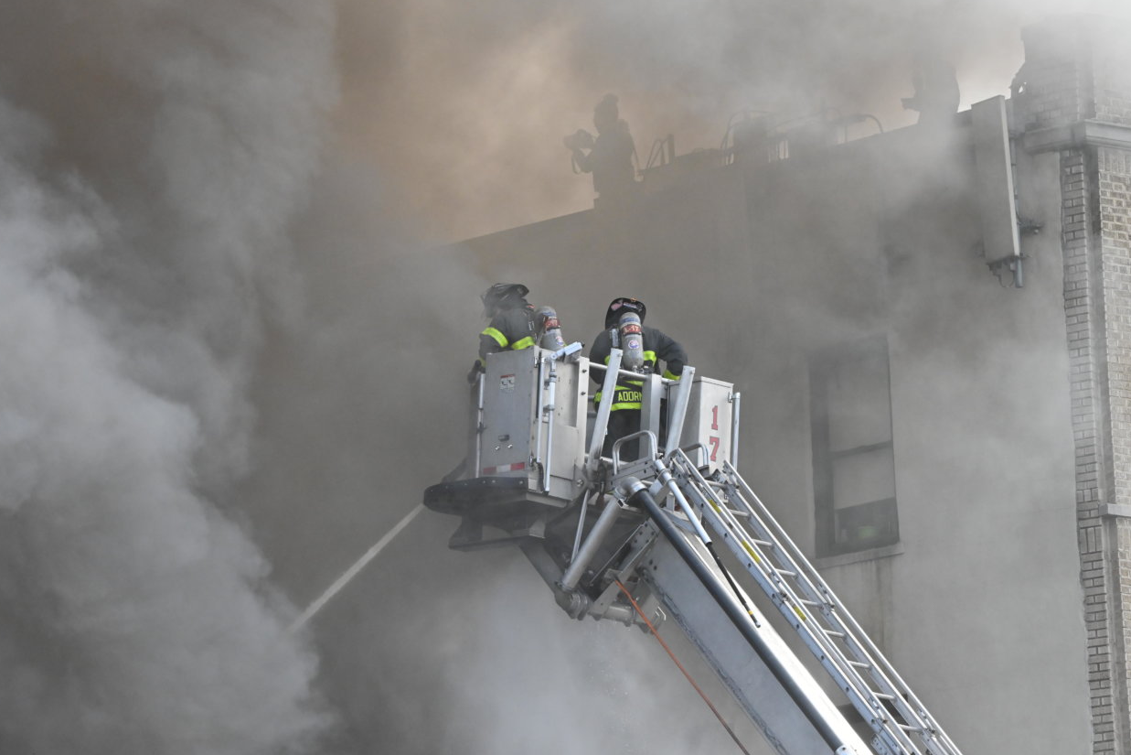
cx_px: 571
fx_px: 6504
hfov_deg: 9.9
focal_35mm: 207
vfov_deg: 6.6
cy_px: 468
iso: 1250
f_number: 5.6
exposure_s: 1/3200
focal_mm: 160
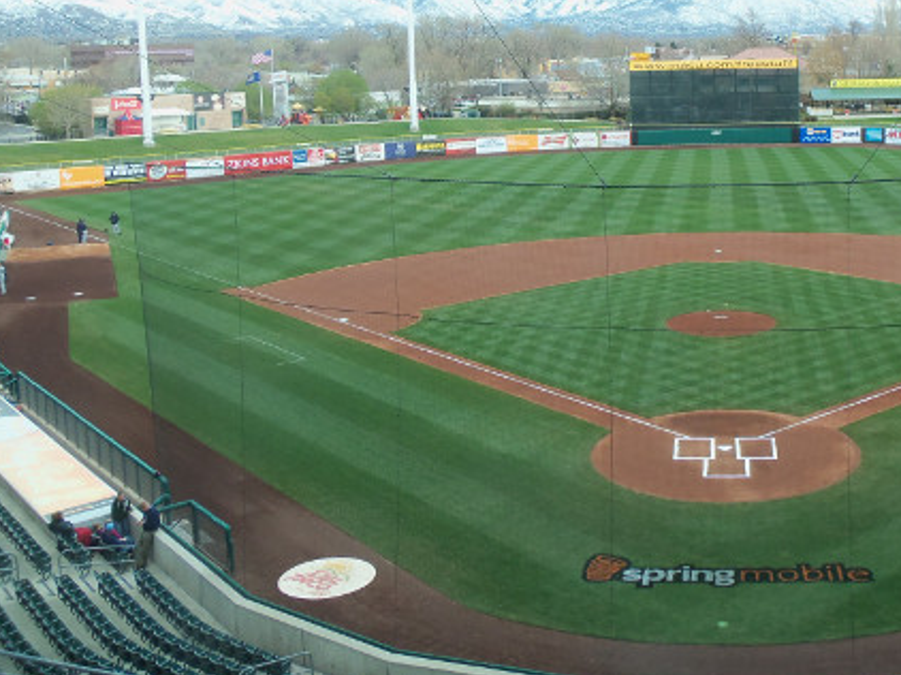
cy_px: 177
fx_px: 1145
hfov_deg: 41.7
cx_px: 673
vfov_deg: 32.3
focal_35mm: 44
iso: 80
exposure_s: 1/125
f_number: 3.4
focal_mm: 5.2
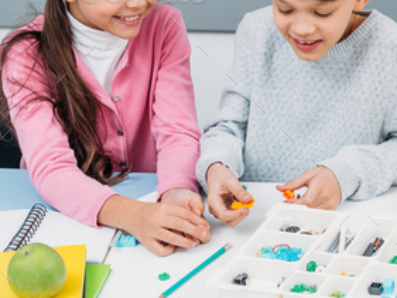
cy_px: 59
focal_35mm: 101
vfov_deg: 14.6
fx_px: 1159
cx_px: 352
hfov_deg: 19.1
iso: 100
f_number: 4.5
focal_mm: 50
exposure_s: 1/160
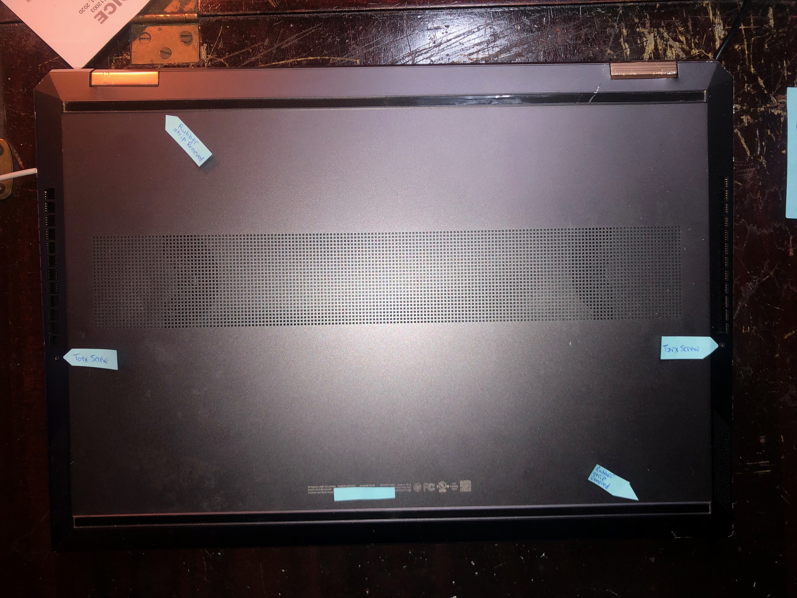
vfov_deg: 49.7
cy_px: 299
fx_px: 645
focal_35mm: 28
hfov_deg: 63.4
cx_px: 398
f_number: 1.8
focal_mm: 3.99
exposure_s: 1/17
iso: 20
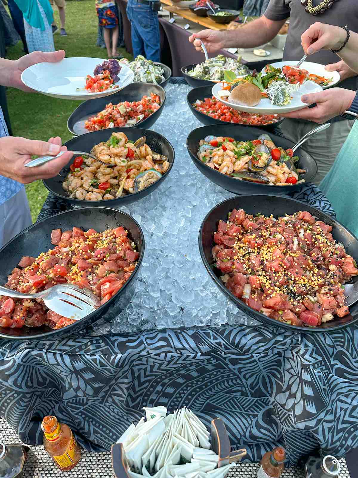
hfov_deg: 56.8
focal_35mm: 24
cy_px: 239
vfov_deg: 71.6
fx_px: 331
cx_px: 179
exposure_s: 1/120
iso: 250
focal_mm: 6.86
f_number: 1.8
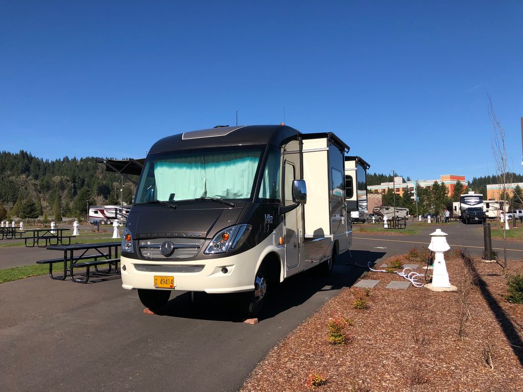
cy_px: 196
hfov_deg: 63.4
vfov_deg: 49.7
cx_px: 262
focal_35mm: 28
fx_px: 423
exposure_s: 1/2525
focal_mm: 3.99
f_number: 1.8
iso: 25
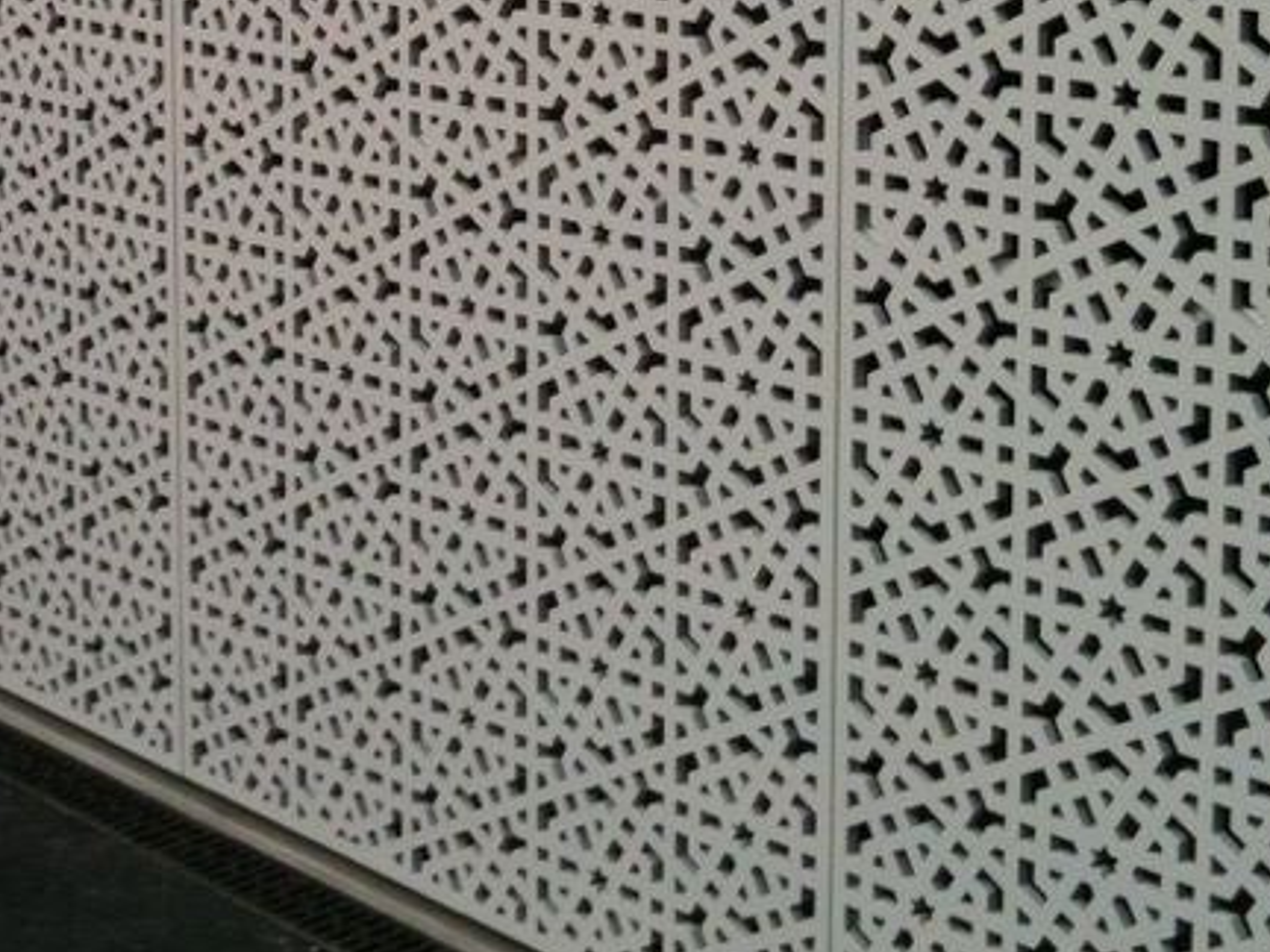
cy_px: -3
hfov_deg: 23.8
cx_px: 291
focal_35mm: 81
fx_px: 2972
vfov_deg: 17.8
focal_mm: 3.85
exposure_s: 1/1263
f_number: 2.8
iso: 64
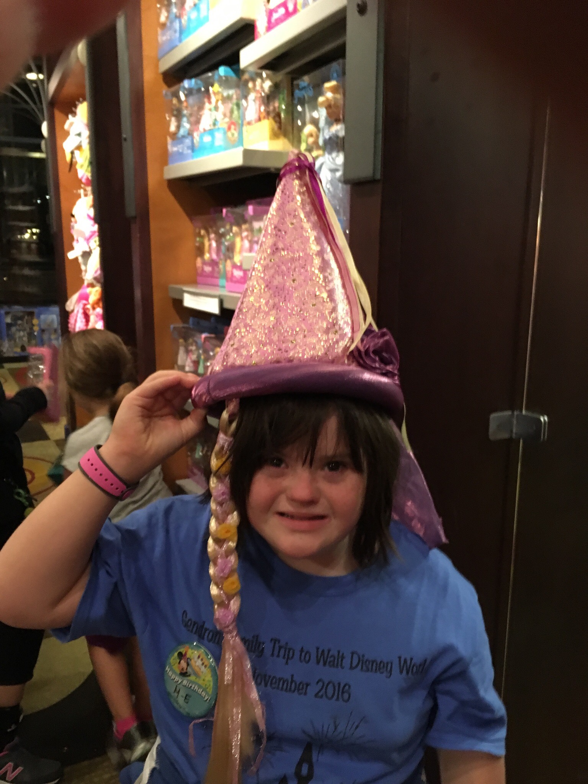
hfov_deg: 48.2
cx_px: 294
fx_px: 657
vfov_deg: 61.7
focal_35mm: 29
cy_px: 392
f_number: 2.2
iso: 400
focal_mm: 4.15
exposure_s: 1/15
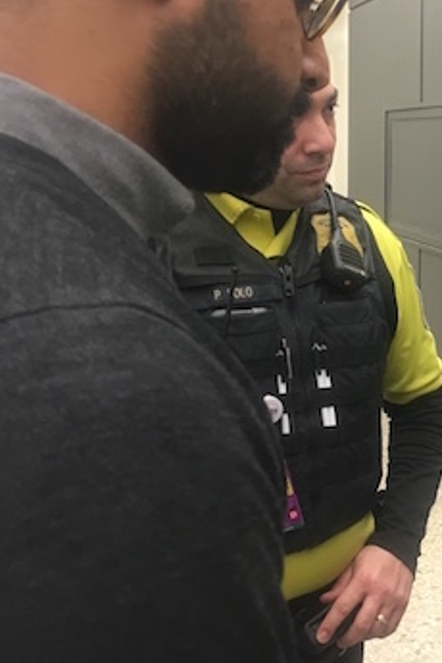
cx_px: 546
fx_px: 1031
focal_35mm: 56
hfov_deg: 22.1
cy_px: 221
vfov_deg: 35.3
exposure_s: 1/30
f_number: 2.2
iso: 80
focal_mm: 4.15
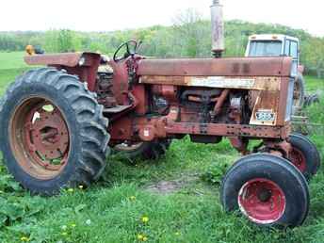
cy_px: 122
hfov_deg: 47.9
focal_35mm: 39
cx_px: 162
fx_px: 365
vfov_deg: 36.8
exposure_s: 1/90
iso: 100
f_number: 3.4
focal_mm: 8
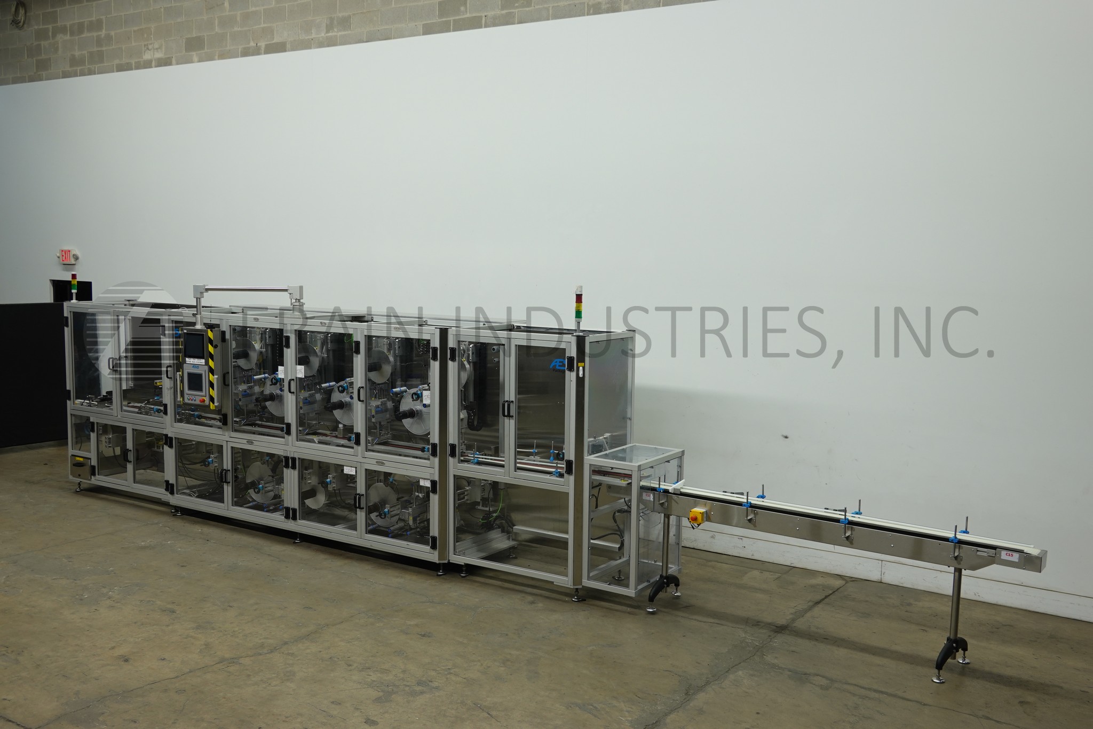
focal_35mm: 35
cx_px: 546
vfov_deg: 37.8
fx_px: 1062
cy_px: 364
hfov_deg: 54.4
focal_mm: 13.03
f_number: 3.5
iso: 125
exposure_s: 1/50
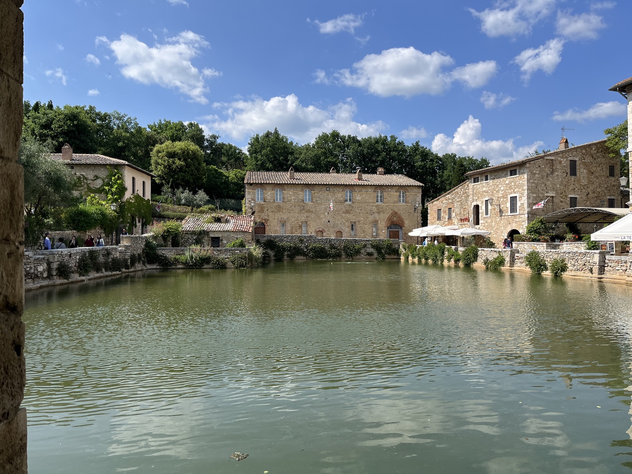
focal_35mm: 26
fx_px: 475
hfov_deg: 67.3
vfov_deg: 53.1
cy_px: 237
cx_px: 316
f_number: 1.6
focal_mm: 5.1
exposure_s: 1/2899
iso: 50
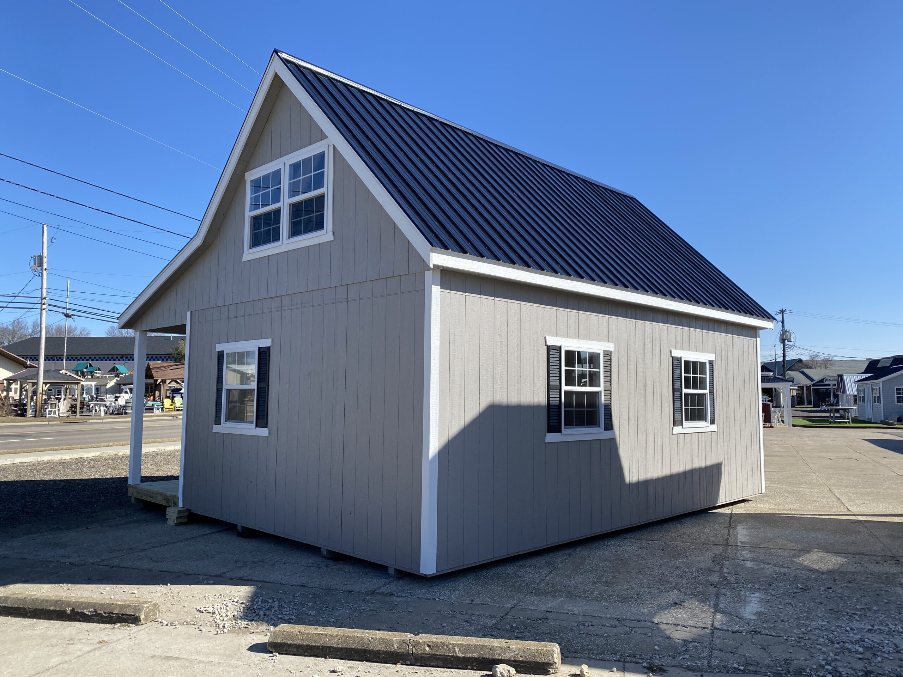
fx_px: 678
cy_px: 338
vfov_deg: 53.1
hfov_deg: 67.3
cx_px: 452
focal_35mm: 26
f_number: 1.8
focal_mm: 4.25
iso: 32
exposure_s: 1/2410
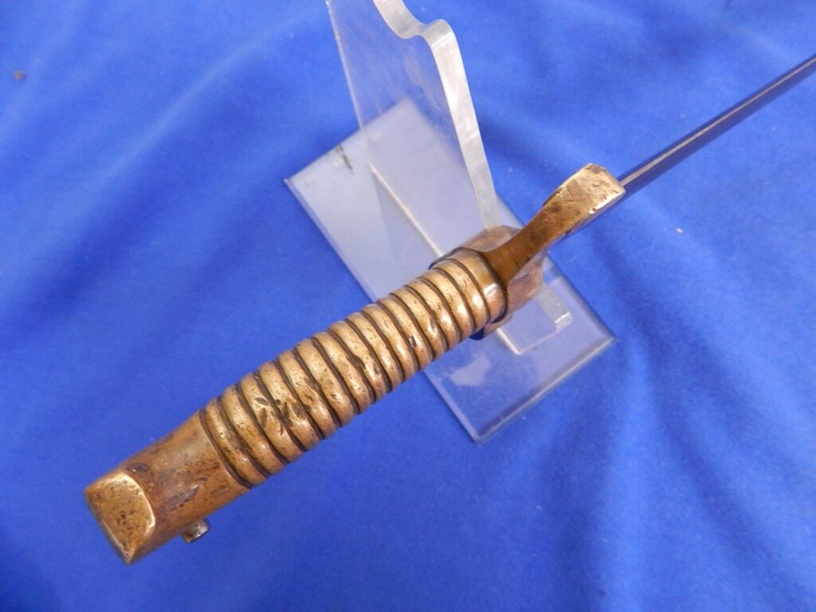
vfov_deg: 61.1
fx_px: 519
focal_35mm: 22
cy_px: 306
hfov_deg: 76.4
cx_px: 408
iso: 400
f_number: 3
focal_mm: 4
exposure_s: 1/13
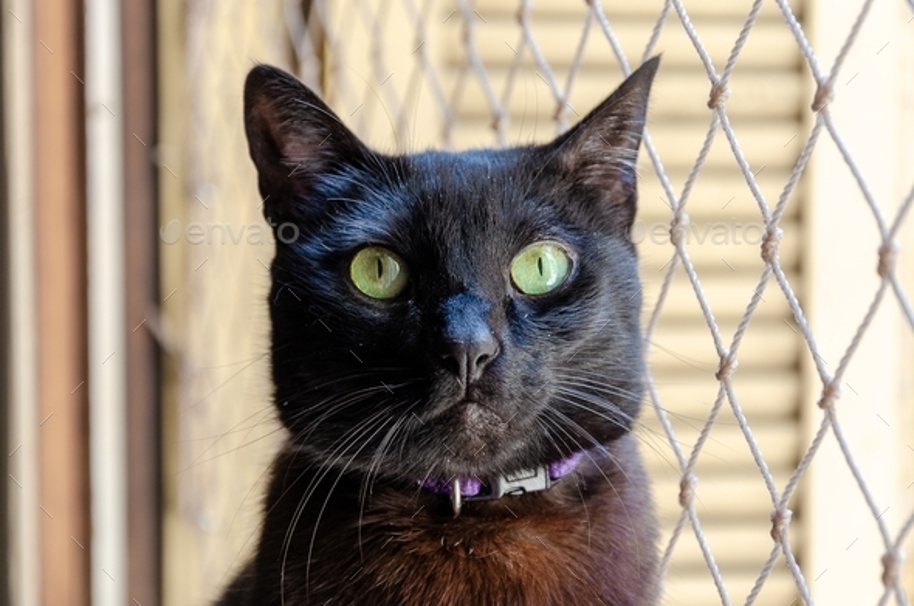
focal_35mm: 105
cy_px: 303
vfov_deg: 13.0
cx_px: 457
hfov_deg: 19.5
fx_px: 2661
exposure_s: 1/60
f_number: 6.3
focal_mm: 70
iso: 500
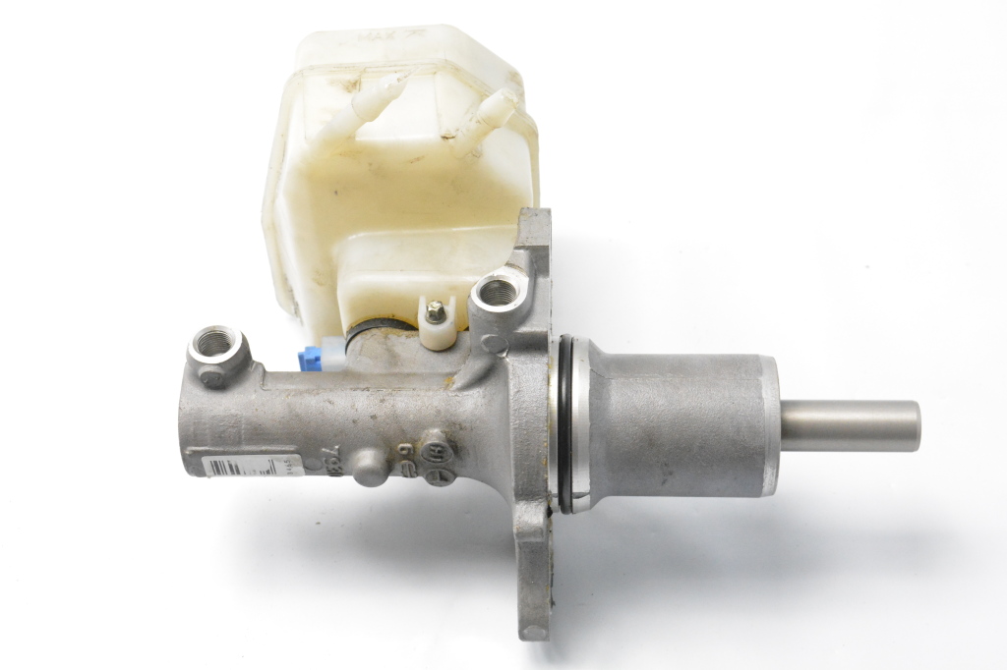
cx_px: 504
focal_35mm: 60
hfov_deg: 33.4
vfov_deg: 22.6
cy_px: 335
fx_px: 1678
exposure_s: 1/400
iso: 6400
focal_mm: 40
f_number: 10
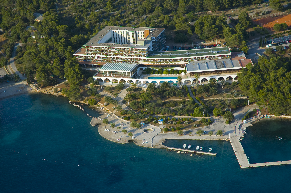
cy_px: 96
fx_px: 727
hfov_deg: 22.6
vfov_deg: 15.2
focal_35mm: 90
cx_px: 146
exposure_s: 1/500
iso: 250
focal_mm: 60
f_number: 7.1
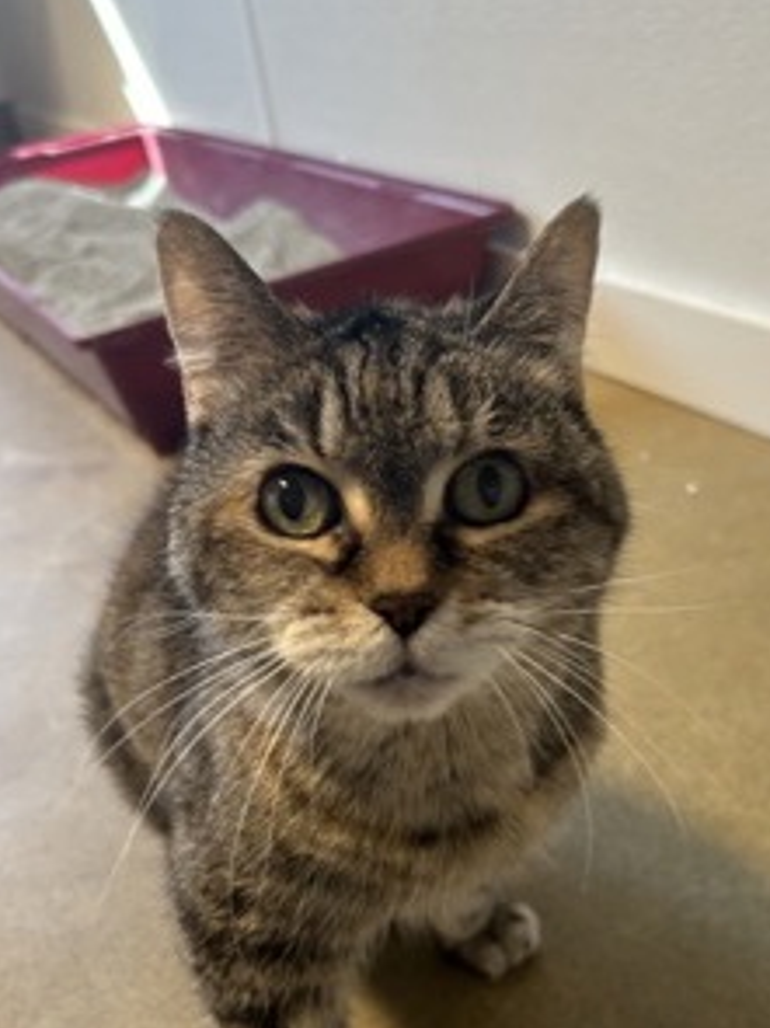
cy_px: 547
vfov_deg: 50.1
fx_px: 1098
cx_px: 427
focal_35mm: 37
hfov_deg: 38.6
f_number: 1.5
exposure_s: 1/60
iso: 100
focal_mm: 5.7
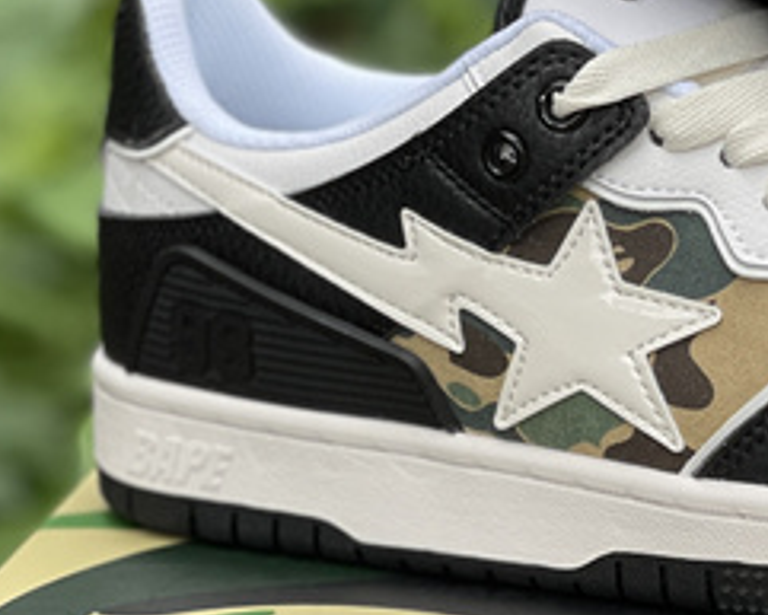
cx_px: 860
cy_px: 308
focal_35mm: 192
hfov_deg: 9.9
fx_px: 4366
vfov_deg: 8.1
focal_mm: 7.5
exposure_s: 1/123
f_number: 2.2
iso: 20
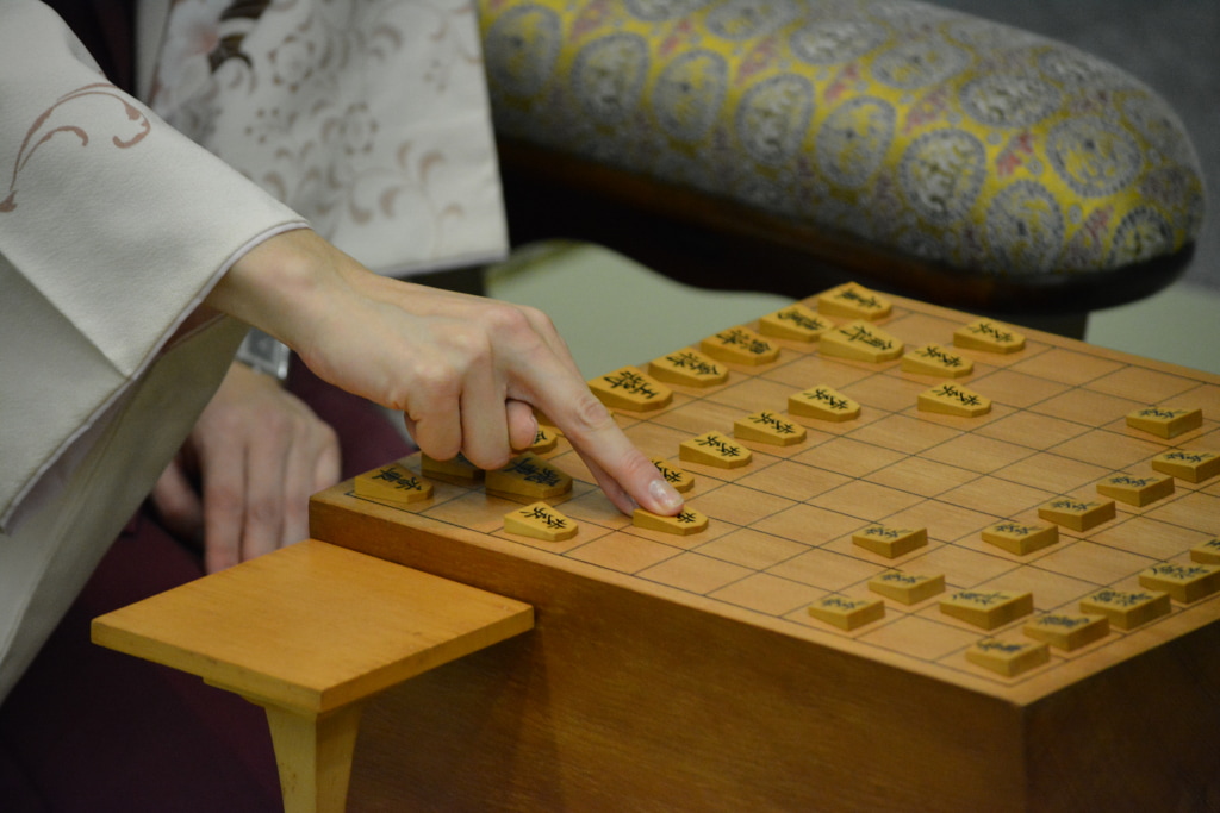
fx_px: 7880
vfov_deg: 5.9
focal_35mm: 232
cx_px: 610
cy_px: 406
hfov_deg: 8.9
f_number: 5
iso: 3200
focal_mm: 155
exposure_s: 1/200
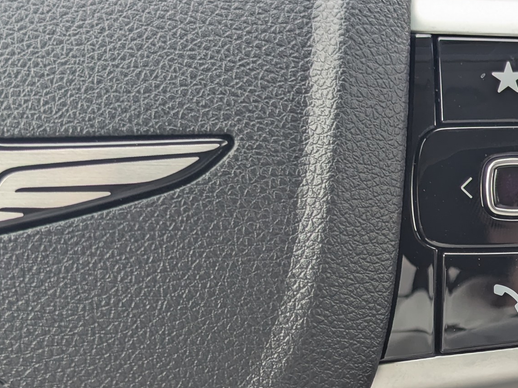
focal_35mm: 108
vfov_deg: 13.6
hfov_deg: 17.8
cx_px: 513
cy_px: 333
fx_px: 1616
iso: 41
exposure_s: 1/272
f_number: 1.85
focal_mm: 6.81
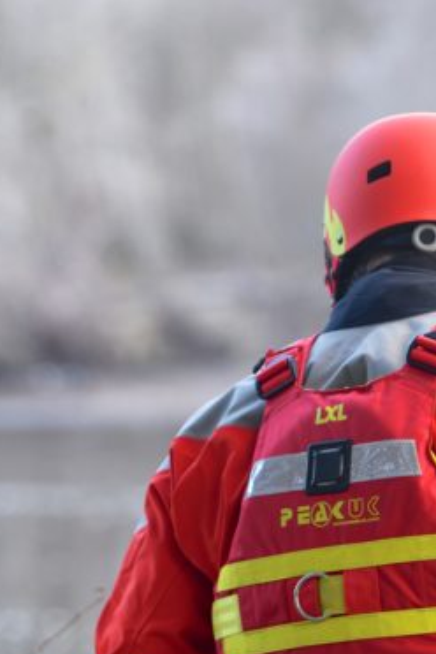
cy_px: 489
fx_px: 5867
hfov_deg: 4.3
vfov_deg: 6.4
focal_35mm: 323
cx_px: 343
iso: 1000
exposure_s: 1/250
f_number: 4
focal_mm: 160
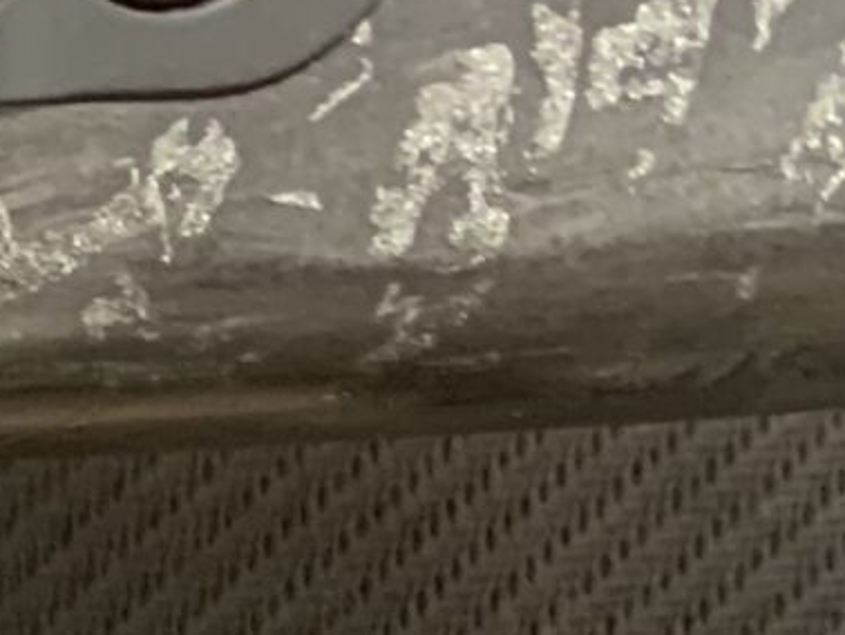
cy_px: 1113
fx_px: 4299
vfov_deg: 8.2
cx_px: -1804
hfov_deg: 8.9
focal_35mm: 176
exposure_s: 1/40
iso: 400
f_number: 1.8
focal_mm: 4.25
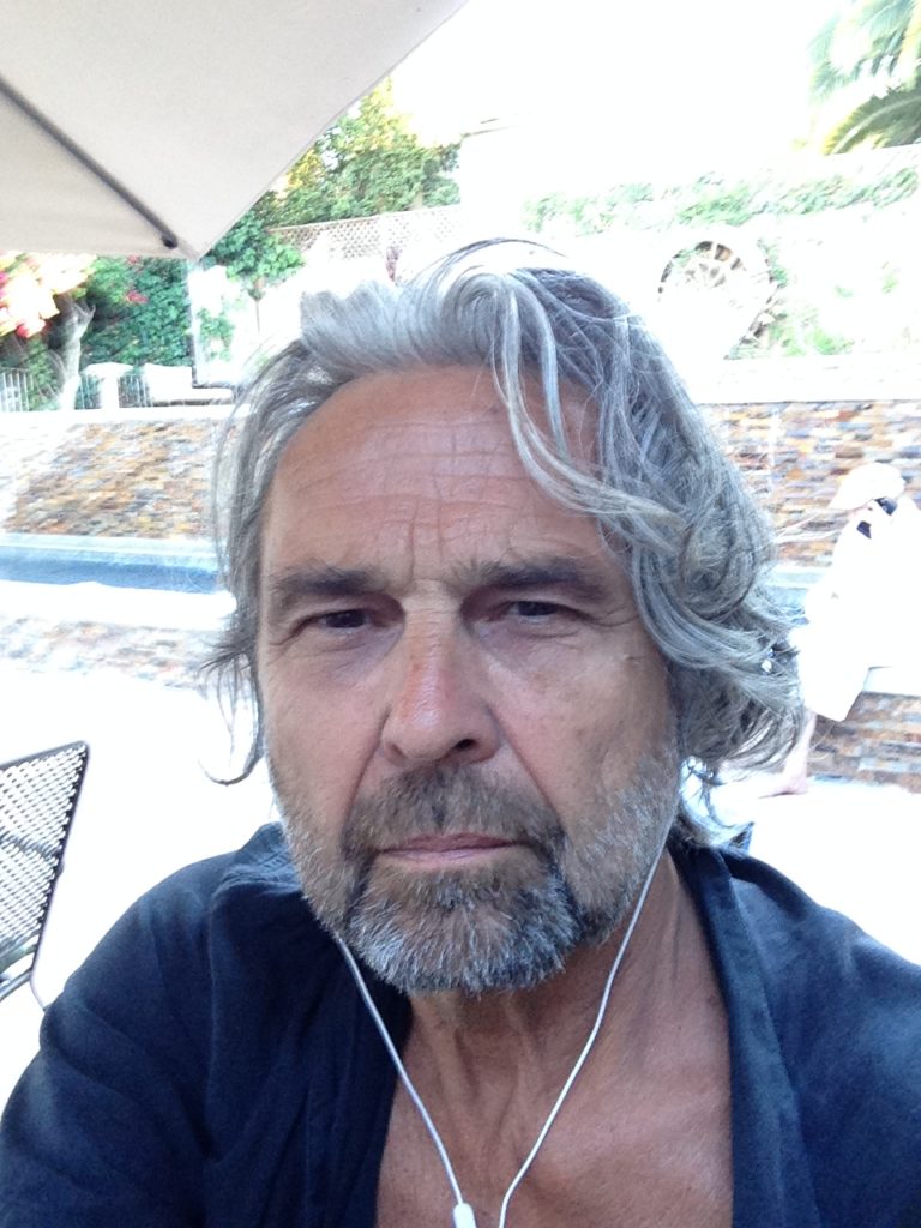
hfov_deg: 42.9
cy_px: 614
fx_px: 1171
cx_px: 460
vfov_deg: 55.4
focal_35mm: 33
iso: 125
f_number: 2.4
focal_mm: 2.15
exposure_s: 1/30
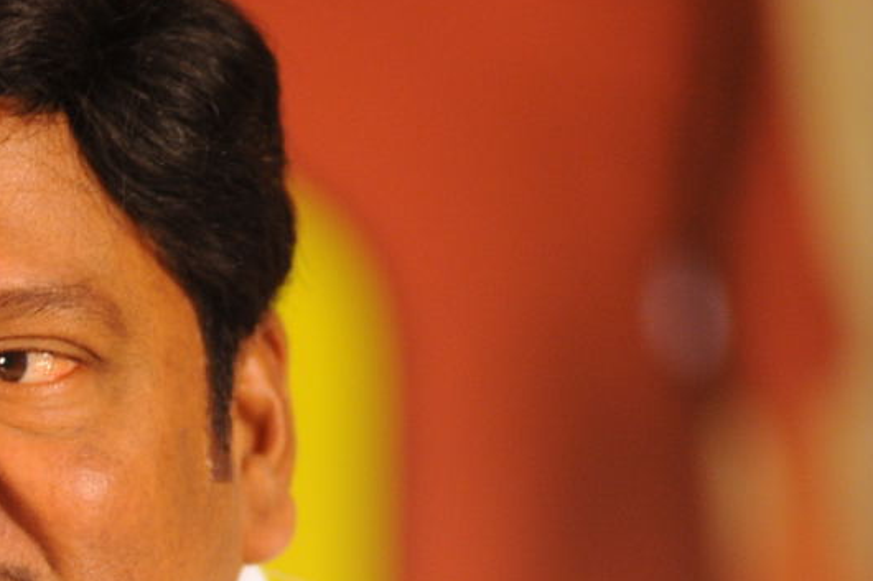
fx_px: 14642
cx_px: -110
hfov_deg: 3.4
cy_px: 659
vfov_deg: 2.3
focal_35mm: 604
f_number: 3.2
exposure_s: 1/125
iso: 1600
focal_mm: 200
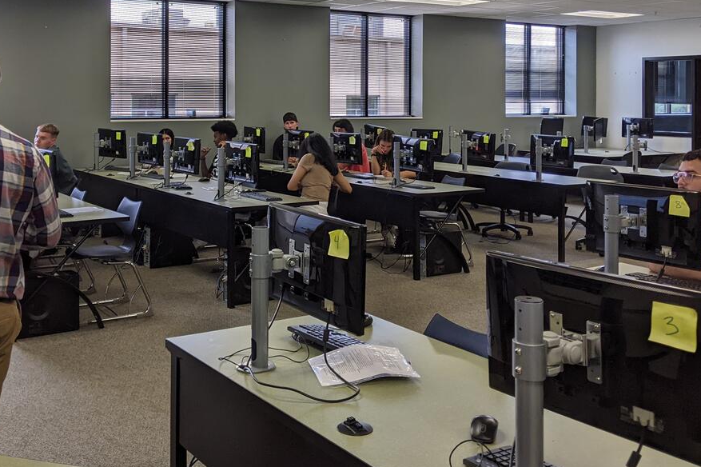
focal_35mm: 41
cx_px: 284
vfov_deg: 32.0
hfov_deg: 47.2
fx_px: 798
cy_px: 112
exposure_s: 1/130
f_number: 1.8
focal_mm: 4.44
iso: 49
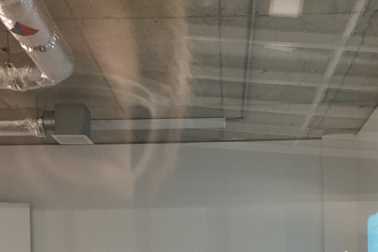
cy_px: 306
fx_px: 661
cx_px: 226
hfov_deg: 31.8
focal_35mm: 63
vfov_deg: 20.2
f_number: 2.2
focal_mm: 4.15
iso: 320
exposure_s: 1/33
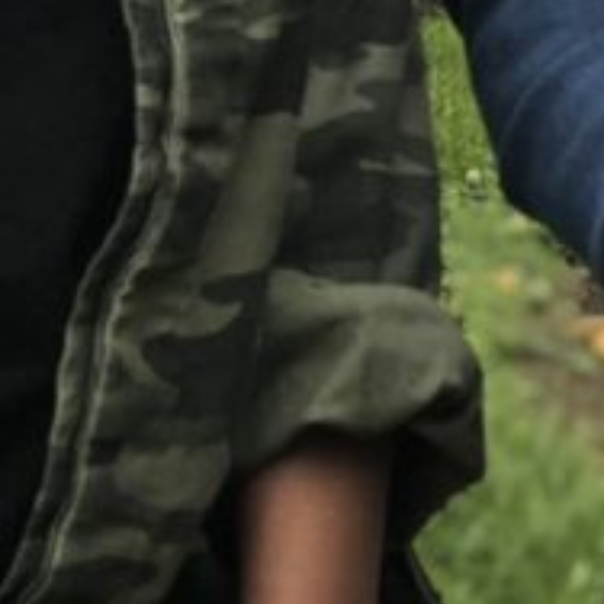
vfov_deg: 4.9
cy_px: -643
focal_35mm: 352
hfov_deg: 4.9
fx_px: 6949
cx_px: 1182
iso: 20
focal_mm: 6
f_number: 2.4
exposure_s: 1/60
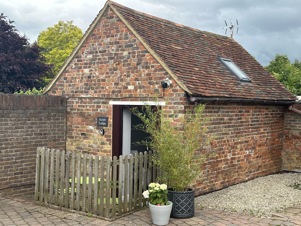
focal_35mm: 48
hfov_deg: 39.7
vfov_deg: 30.3
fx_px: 417
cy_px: 113
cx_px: 150
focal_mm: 6.86
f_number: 1.78
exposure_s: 1/1019
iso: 64
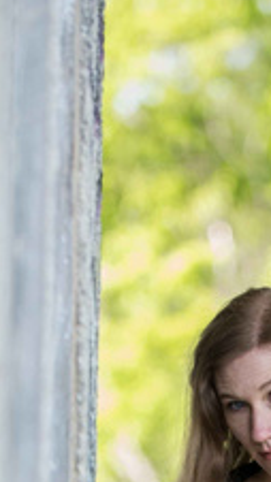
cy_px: 964
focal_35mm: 525
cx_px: 182
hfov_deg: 2.3
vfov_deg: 4.1
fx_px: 6712
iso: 200
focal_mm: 105
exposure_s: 1/250
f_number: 2.8
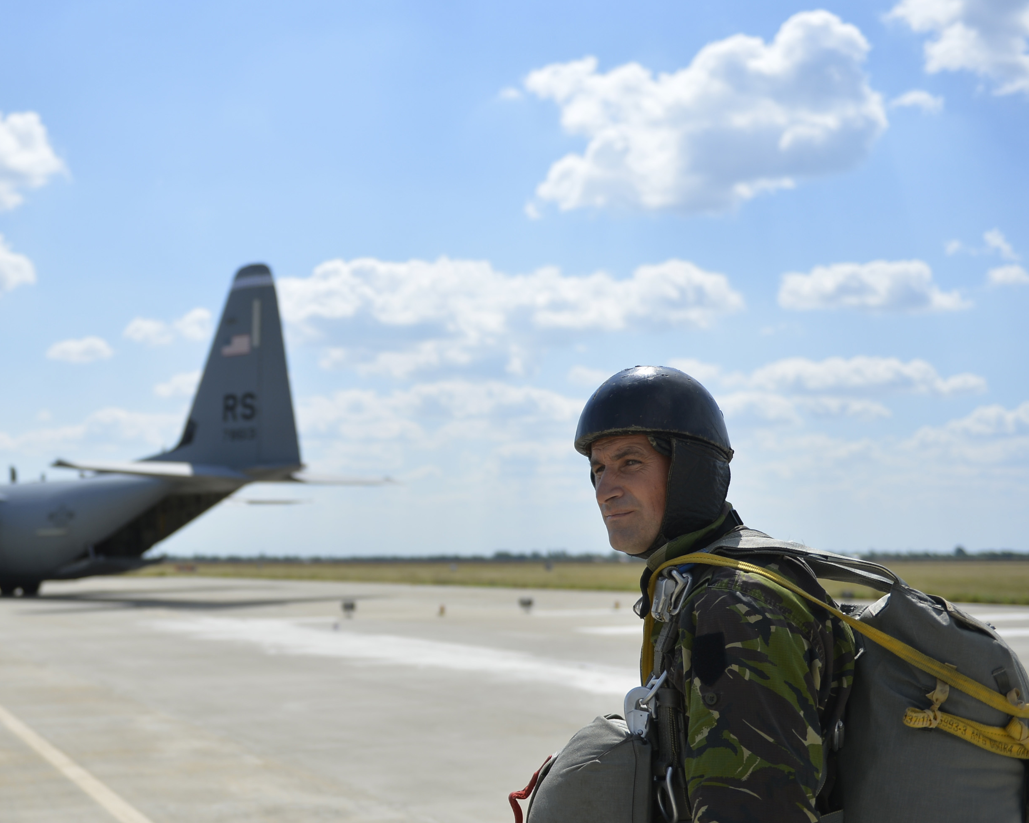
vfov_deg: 33.4
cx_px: 319
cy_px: 482
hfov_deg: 40.5
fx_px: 1370
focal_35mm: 45
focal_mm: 32
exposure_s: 1/4000
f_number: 2.8
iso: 100
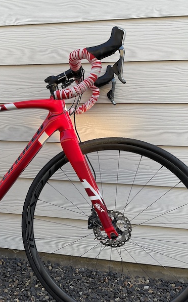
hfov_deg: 32.6
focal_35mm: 37
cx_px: 17
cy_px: 150
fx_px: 304
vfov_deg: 52.8
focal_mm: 4.2
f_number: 1.6
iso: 32
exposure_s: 1/223
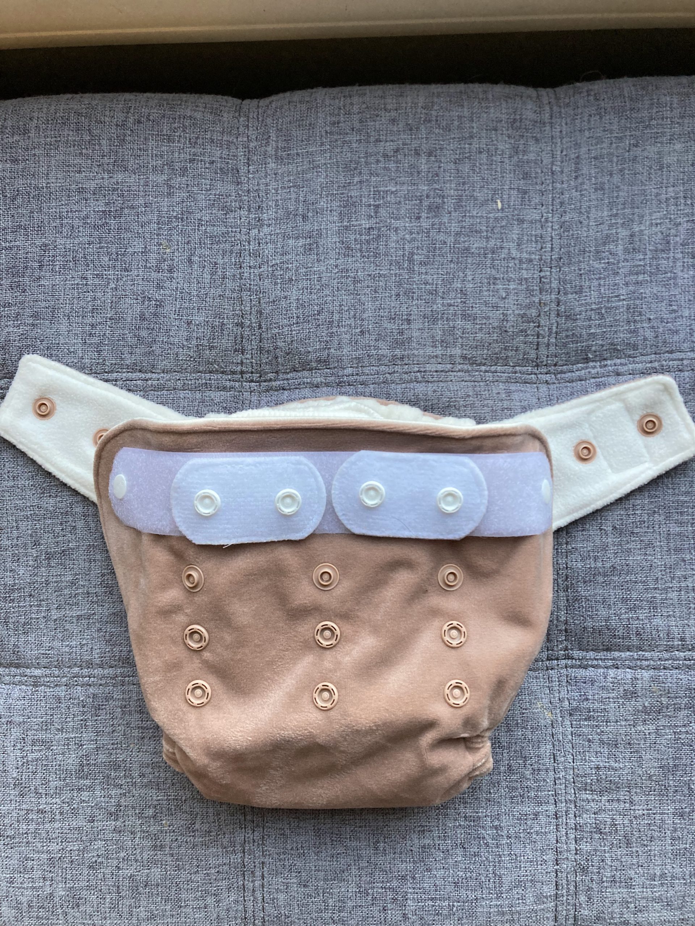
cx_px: 348
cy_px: 463
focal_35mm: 28
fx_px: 750
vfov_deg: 63.4
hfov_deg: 49.7
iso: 250
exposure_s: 1/60
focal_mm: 3.99
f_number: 1.8
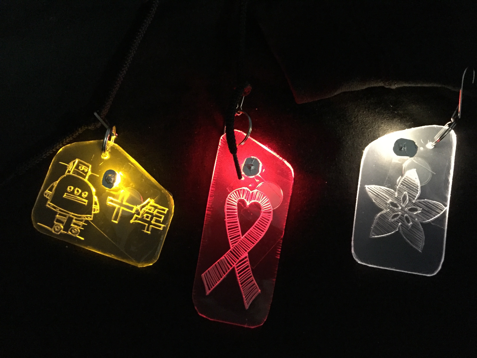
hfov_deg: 61.7
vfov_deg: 48.2
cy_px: 179
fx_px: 400
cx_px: 238
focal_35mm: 29
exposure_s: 1/15
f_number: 2.2
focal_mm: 4.15
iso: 1250
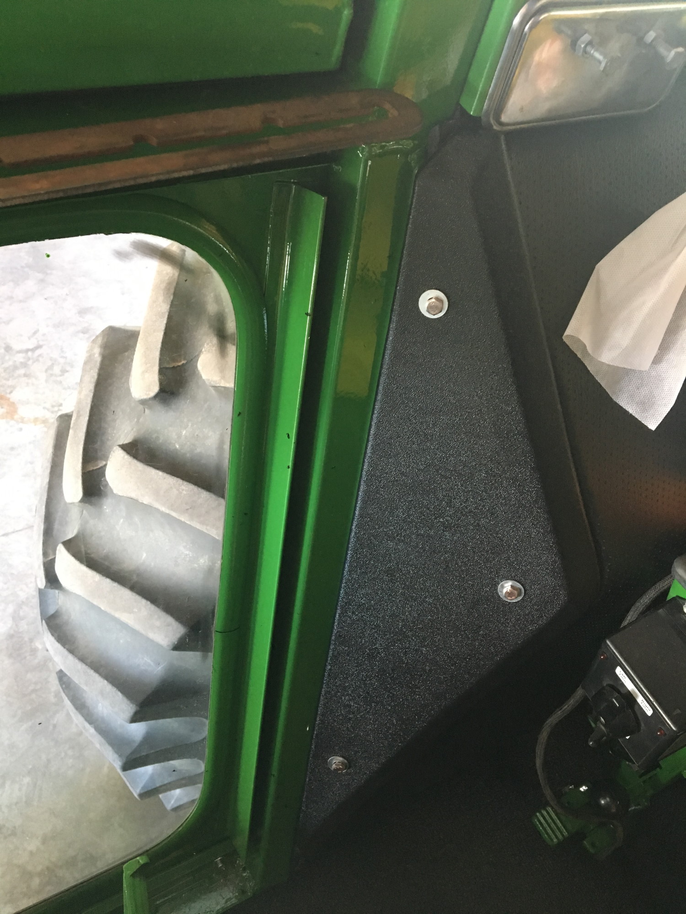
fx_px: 766
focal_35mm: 29
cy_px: 457
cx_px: 343
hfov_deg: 48.2
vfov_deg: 61.7
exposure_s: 1/24
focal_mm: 4.15
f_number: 2.2
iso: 200
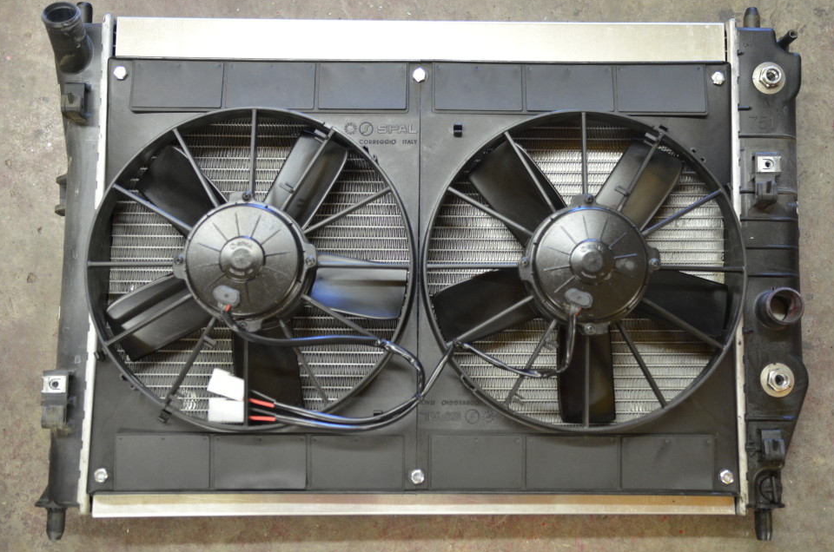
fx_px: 1110
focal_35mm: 48
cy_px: 274
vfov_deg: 28.0
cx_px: 443
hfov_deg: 41.2
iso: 800
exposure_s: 1/30
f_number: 2.8
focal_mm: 30
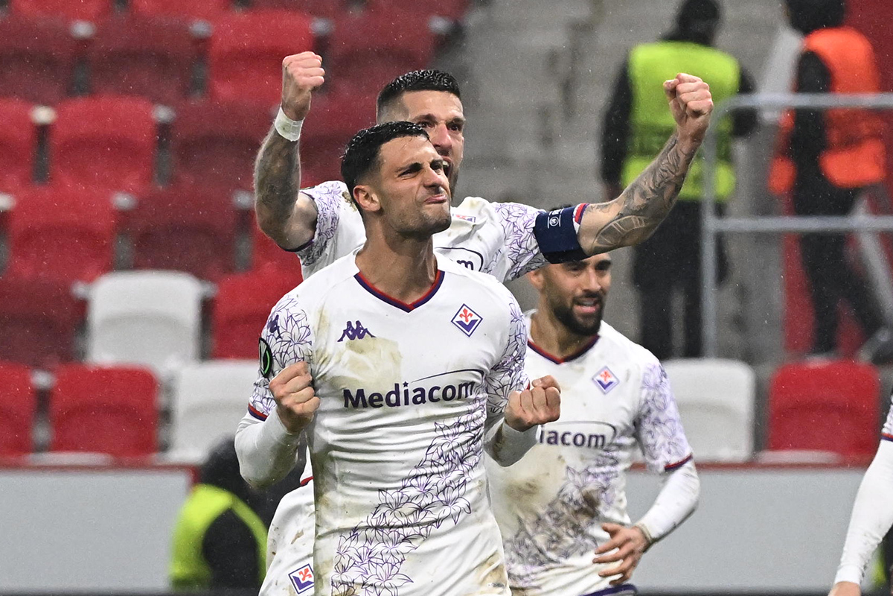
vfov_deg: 4.4
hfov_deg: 6.5
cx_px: 446
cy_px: 298
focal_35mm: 315
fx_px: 7813
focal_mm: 210
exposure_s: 1/1600
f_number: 4
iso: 4000
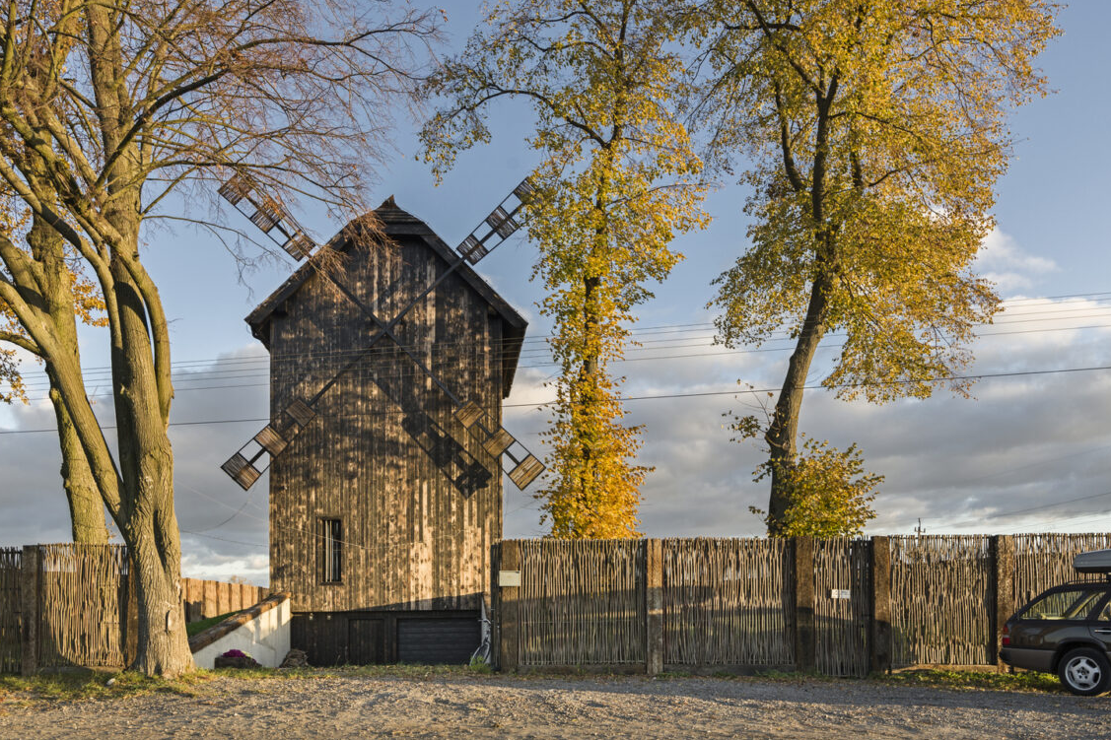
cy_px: 358
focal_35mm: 27
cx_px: 555
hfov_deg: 67.4
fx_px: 833
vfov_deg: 47.9
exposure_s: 1/100
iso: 250
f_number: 8
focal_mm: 26
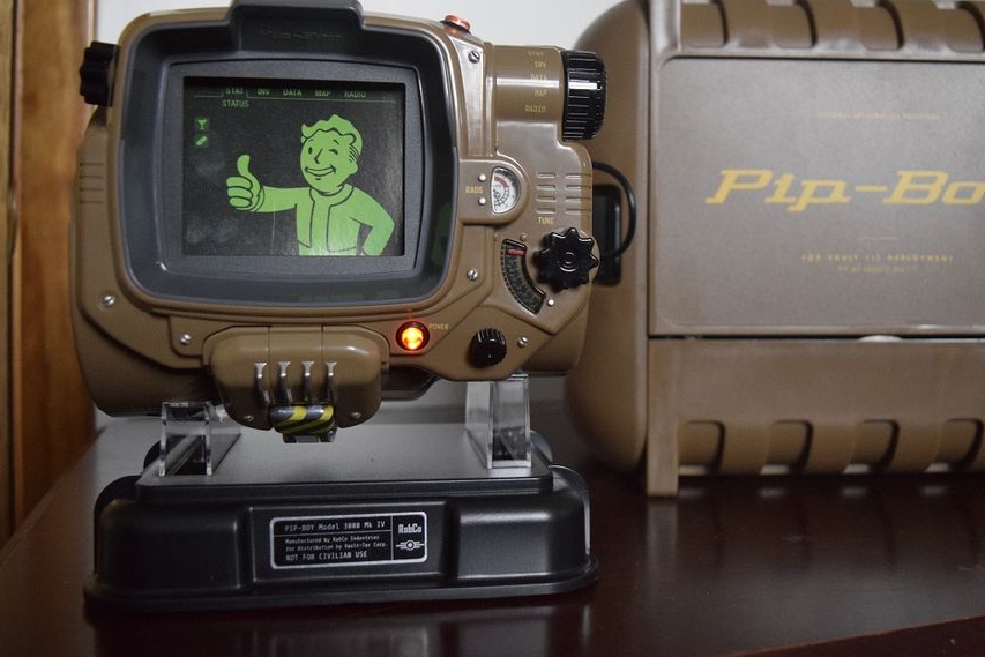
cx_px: 577
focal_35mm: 36
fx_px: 985
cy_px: 282
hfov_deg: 52.9
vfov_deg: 36.8
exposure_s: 1/60
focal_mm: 20
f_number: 3.8
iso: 3600
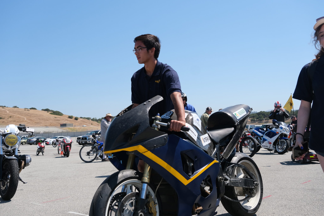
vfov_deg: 41.1
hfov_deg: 58.7
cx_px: 162
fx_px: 288
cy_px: 108
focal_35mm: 32
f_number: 5.6
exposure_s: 1/950
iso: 320
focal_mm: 21.2
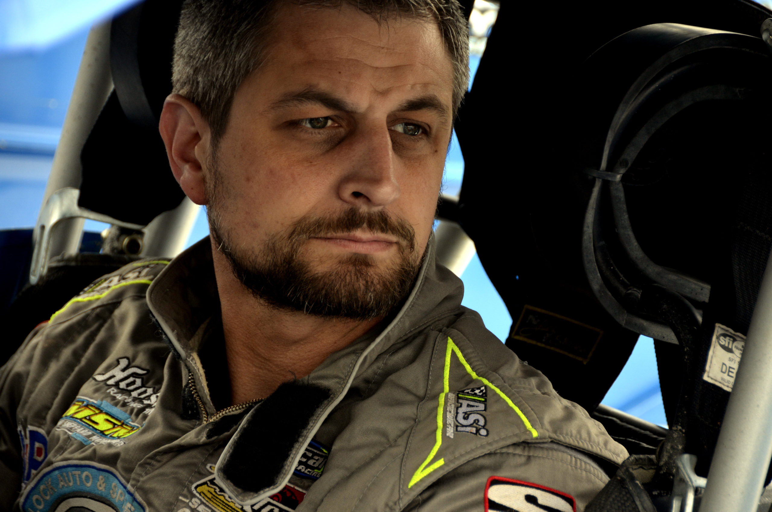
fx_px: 6420
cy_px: 256
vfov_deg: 4.6
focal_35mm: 300
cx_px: 386
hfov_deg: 6.9
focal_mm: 200
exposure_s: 1/250
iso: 500
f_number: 5.6
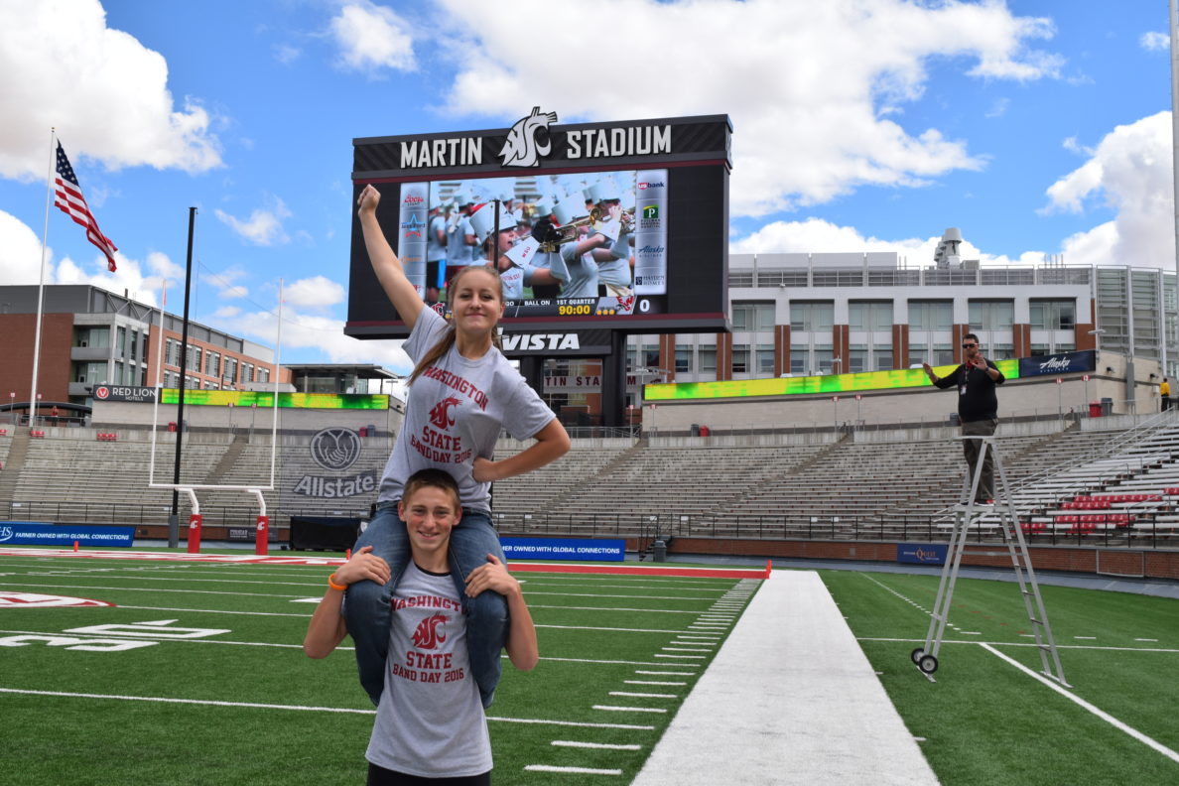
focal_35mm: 38
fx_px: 1228
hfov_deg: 51.3
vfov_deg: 35.5
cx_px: 590
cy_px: 393
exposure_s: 1/400
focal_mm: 25
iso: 200
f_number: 10
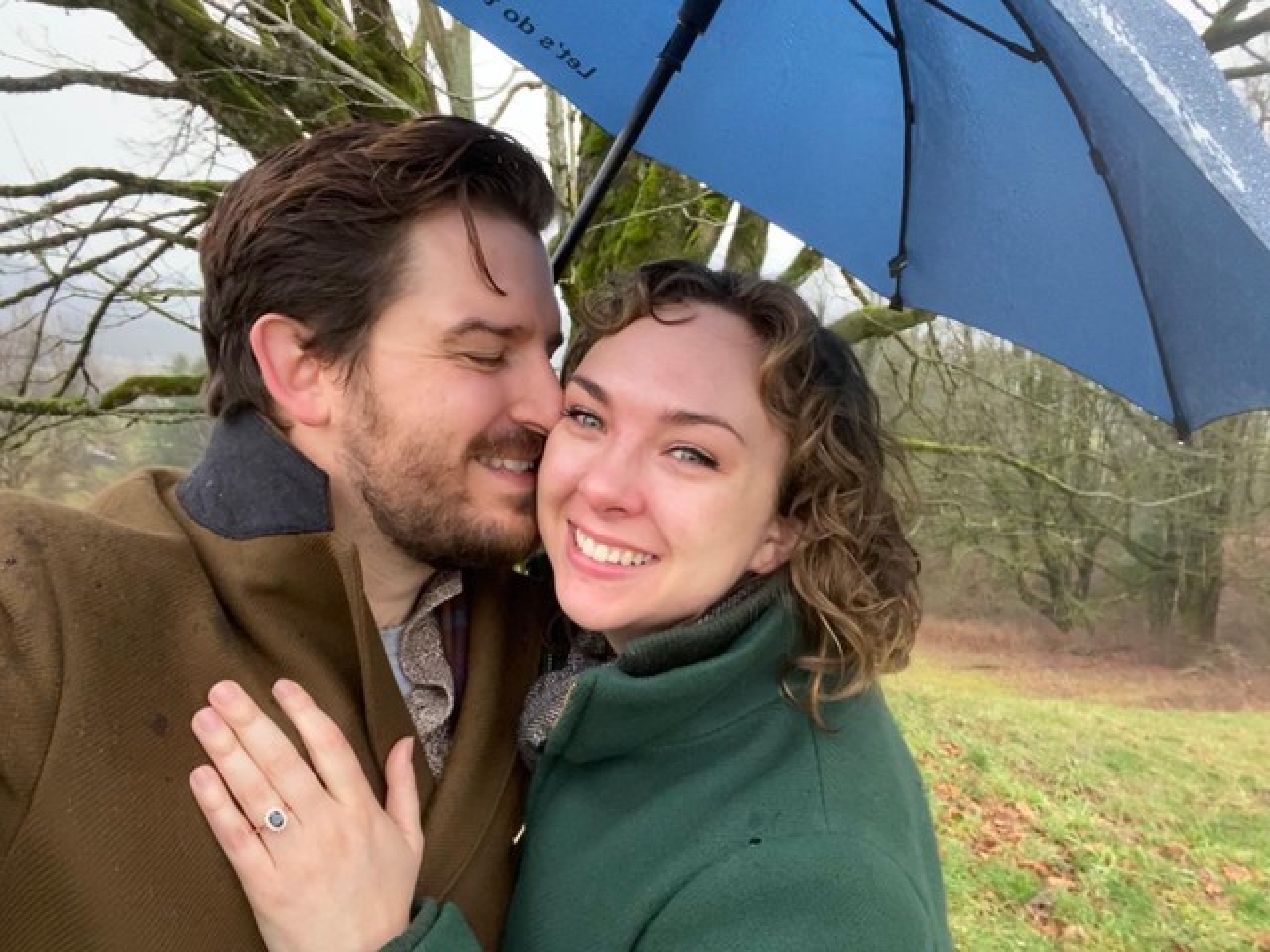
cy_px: 476
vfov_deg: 58.9
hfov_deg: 73.9
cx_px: 635
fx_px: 844
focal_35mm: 23
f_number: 2.2
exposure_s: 1/60
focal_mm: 2.71
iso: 200
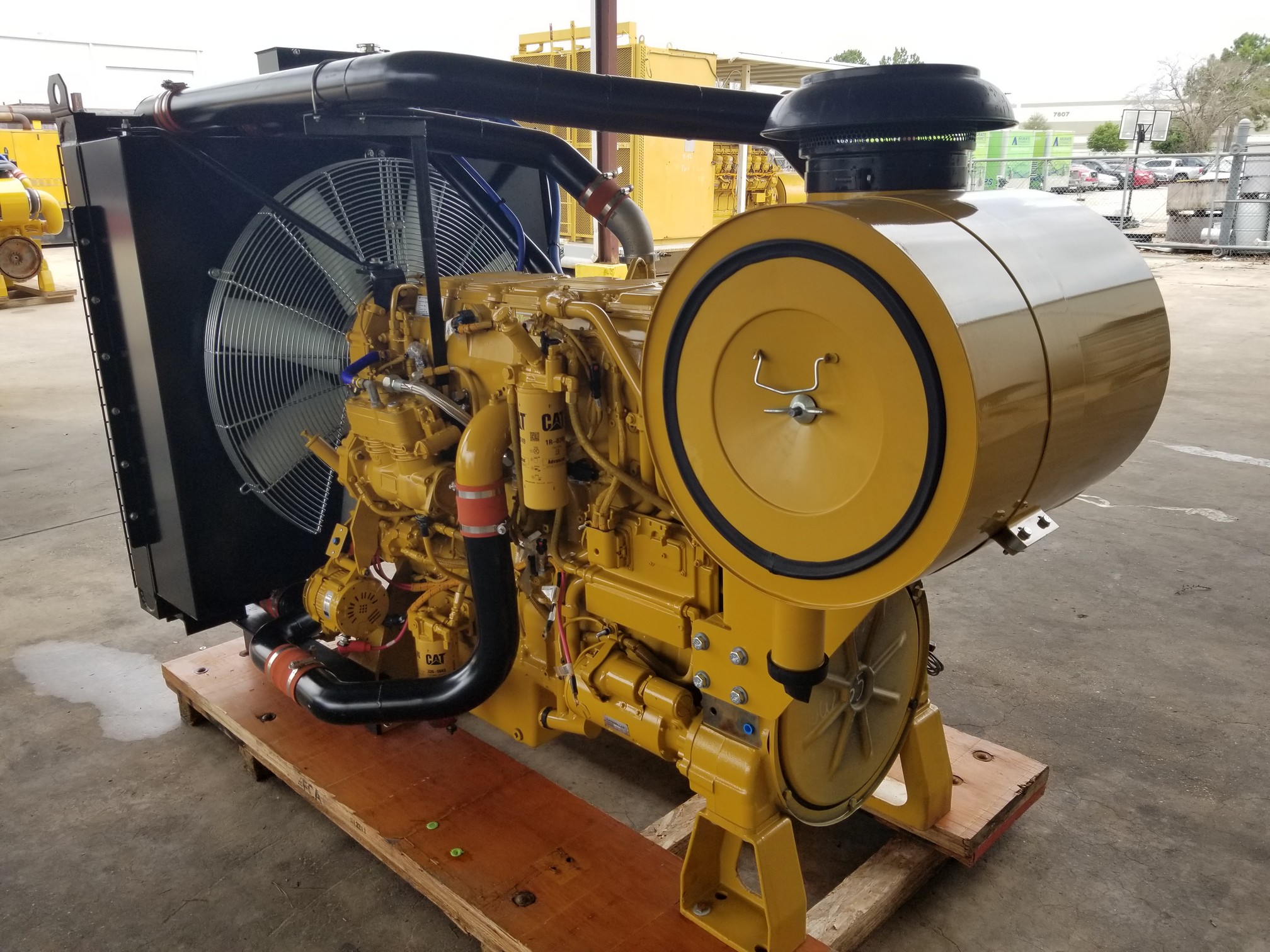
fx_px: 954
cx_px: 635
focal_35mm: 26
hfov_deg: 67.3
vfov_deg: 53.1
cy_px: 476
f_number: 1.7
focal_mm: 4.25
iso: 50
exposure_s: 1/427
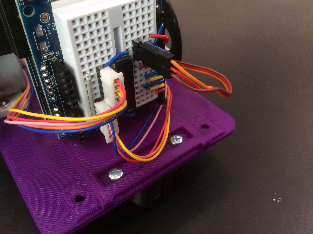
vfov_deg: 44.1
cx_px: 156
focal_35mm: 32
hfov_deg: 56.9
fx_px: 289
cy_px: 117
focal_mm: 3.3
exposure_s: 1/24
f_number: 2.4
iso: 64
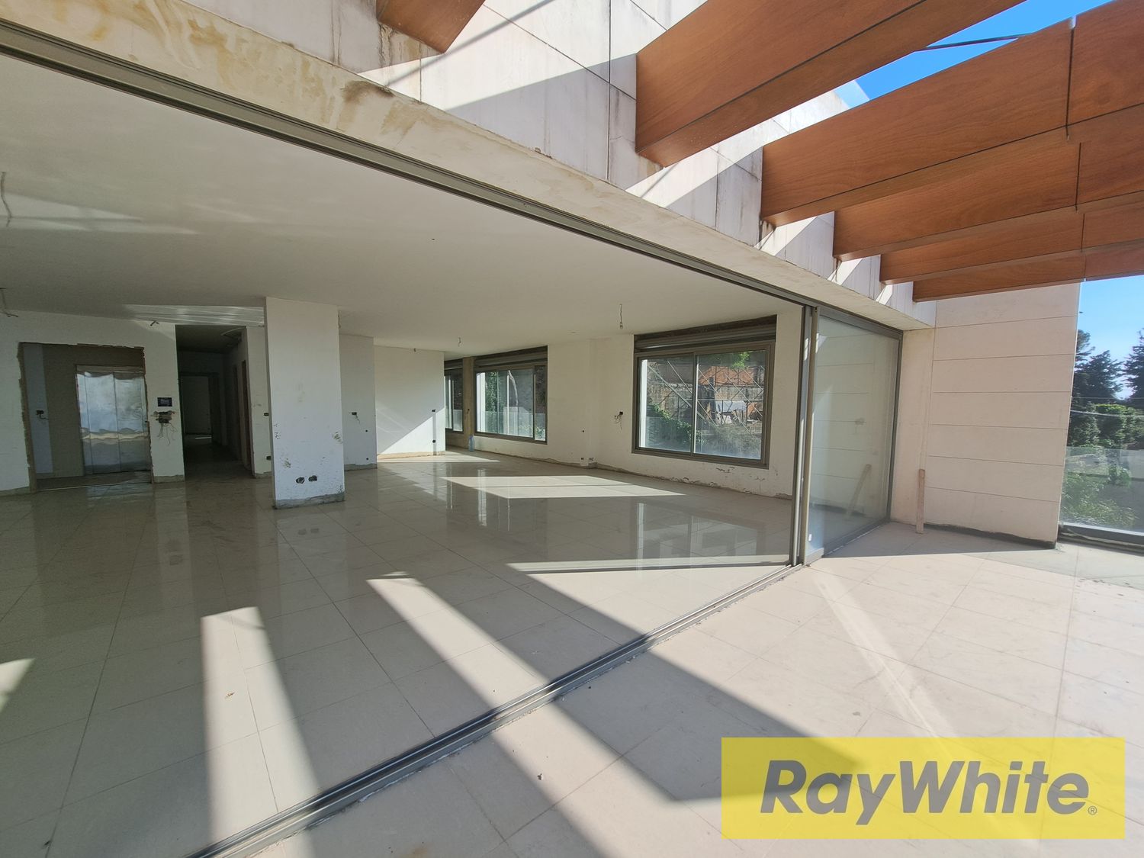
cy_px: 429
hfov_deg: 106.2
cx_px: 572
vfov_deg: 89.9
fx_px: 430
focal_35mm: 13
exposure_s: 1/929
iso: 50
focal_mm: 1.74
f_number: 2.2
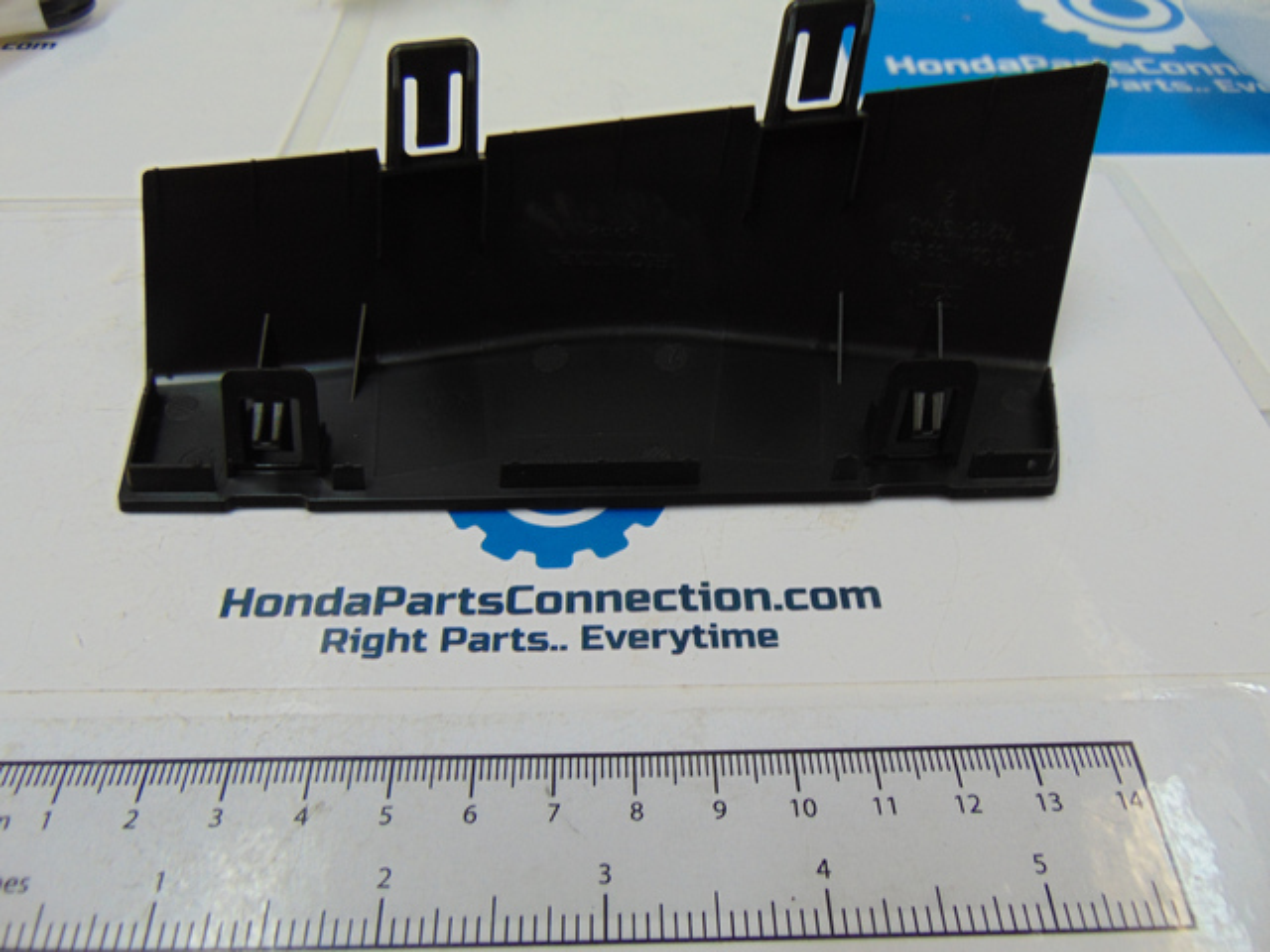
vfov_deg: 54.9
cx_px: 635
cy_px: 476
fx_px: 917
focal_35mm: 25
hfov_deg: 69.4
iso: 100
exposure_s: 1/30
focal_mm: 4.5
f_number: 3
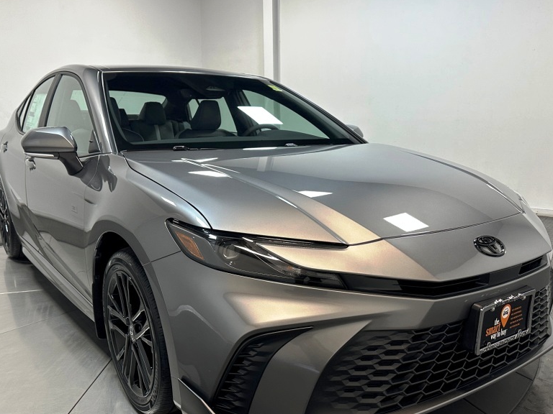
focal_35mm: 32
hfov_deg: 56.8
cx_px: 284
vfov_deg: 43.9
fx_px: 511
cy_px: 252
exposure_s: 1/60
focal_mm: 6.86
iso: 250
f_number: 1.78
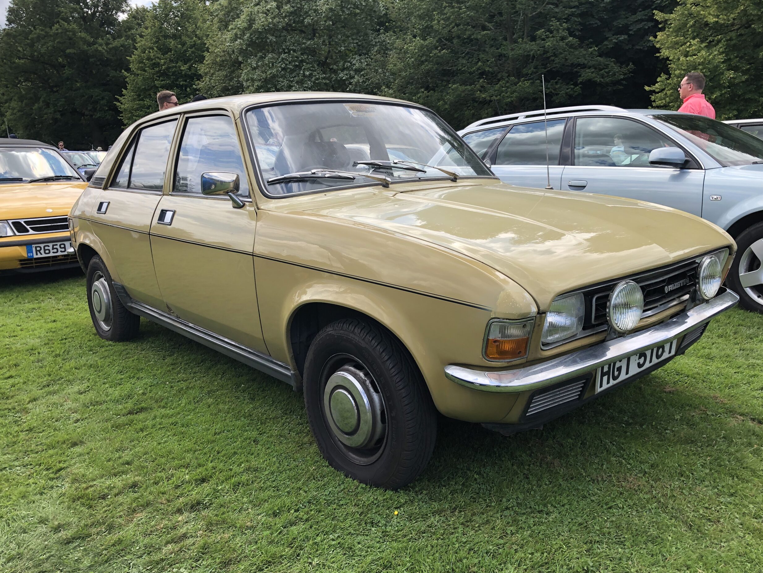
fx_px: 639
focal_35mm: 29
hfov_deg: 61.7
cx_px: 390
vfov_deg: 48.2
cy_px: 279
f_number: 1.8
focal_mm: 4
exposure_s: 1/873
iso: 20
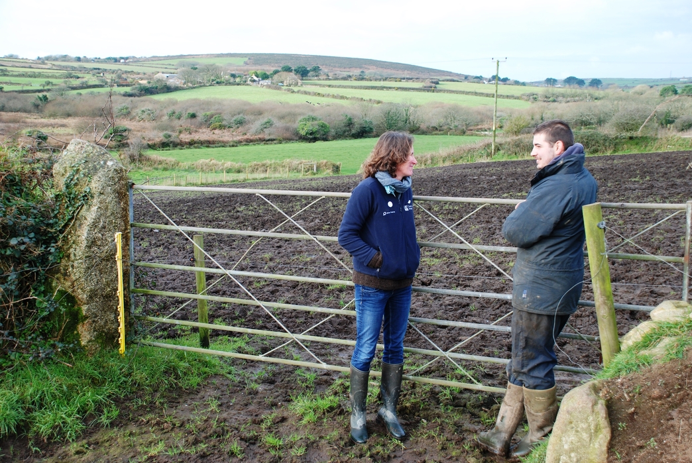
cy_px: 232
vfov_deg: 29.0
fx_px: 895
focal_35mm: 46
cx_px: 346
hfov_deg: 42.3
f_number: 5.6
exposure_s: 1/125
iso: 200
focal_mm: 31
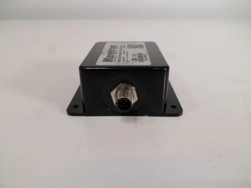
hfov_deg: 69.4
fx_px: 181
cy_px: 94
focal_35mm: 25
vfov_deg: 54.9
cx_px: 126
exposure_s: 1/60
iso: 80
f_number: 2.5
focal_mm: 4.5
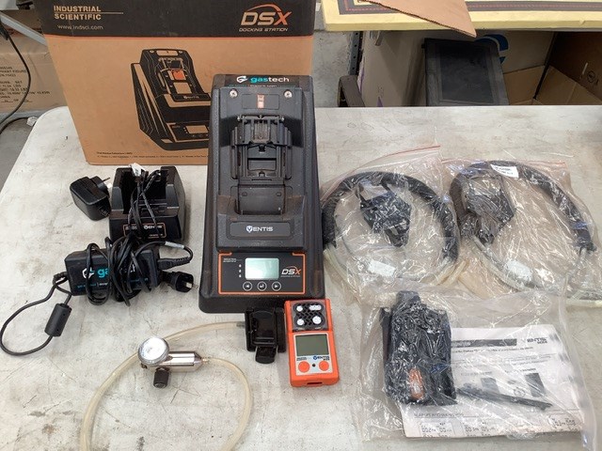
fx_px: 539
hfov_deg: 58.4
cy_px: 226
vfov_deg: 45.4
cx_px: 301
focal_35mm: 31
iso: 50
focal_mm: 3.3
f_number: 2.4
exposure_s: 1/50
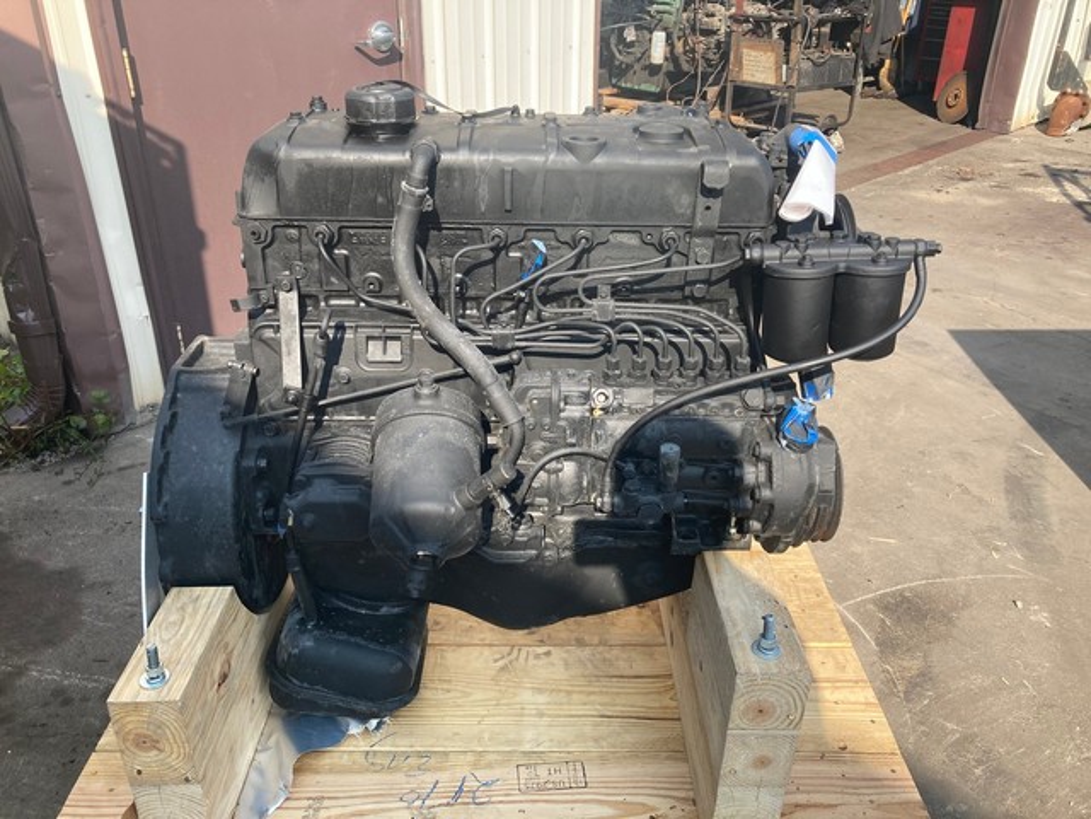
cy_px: 410
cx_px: 546
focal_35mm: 28
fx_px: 882
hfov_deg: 63.4
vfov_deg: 49.7
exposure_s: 1/539
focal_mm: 3.99
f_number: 1.8
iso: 20
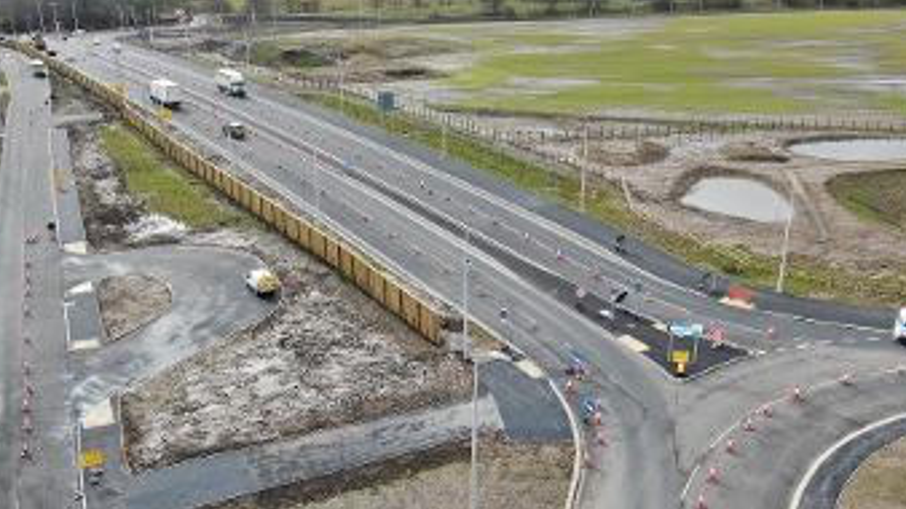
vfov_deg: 31.0
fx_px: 913
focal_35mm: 38
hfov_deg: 52.8
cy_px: 336
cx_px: 424
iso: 100
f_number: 3.1
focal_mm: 5.33
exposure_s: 1/400
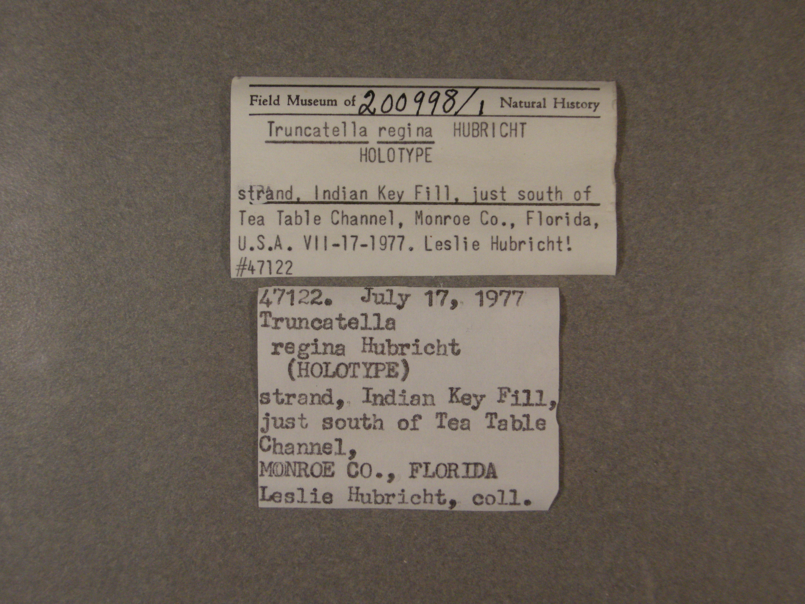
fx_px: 1395
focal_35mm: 60
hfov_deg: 32.2
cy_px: 302
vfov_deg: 24.4
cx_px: 402
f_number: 3.5
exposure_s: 1/66
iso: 224
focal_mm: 12.9
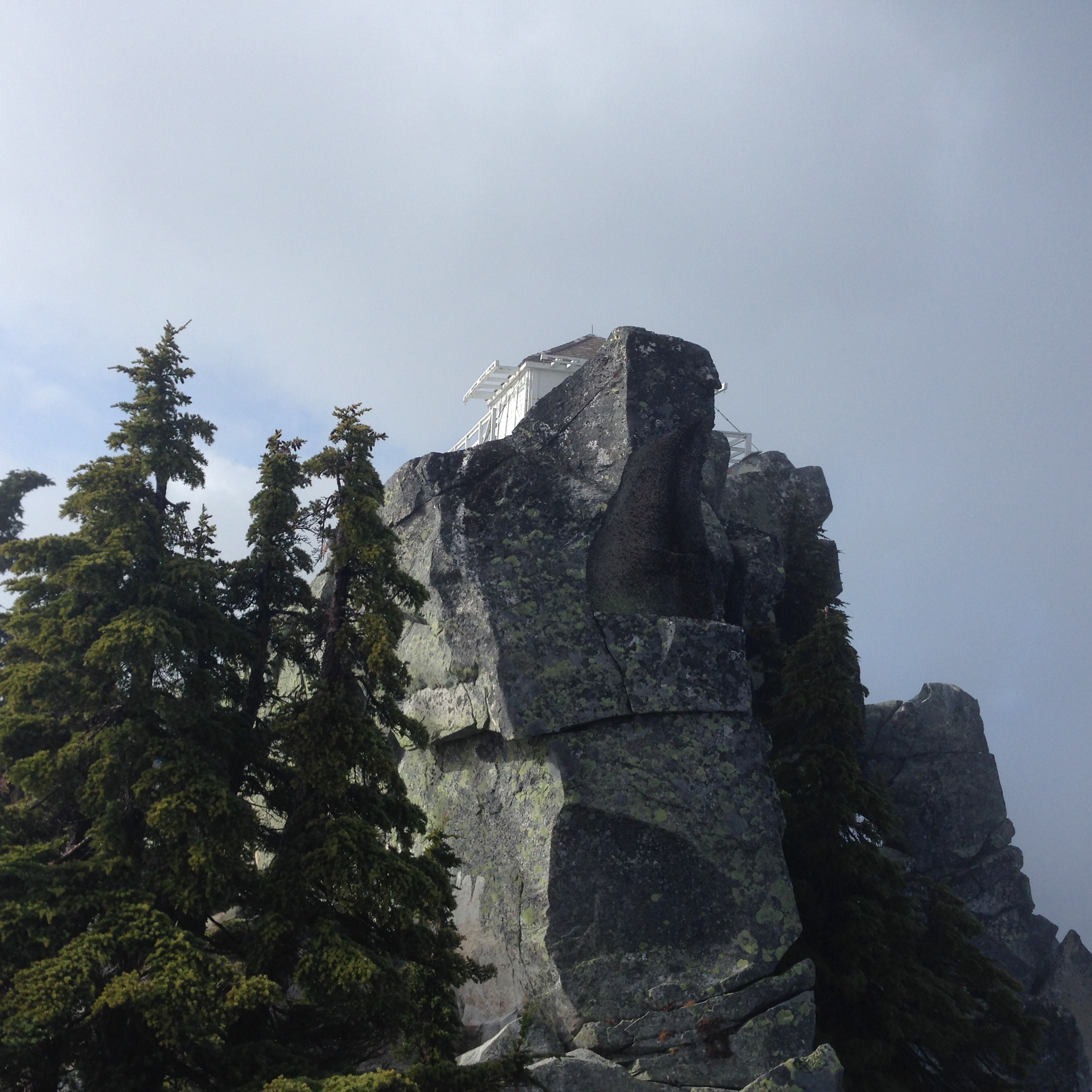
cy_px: 545
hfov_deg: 42.7
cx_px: 470
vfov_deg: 42.8
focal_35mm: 39
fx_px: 1392
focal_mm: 4.12
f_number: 2.4
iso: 50
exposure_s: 1/1748
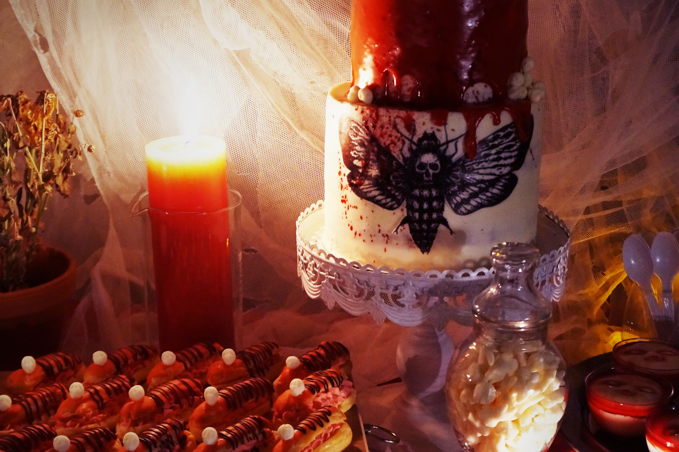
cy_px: 242
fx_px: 1131
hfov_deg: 33.4
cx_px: 366
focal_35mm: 60
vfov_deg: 22.6
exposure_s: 1/50
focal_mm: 24
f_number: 4
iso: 6400
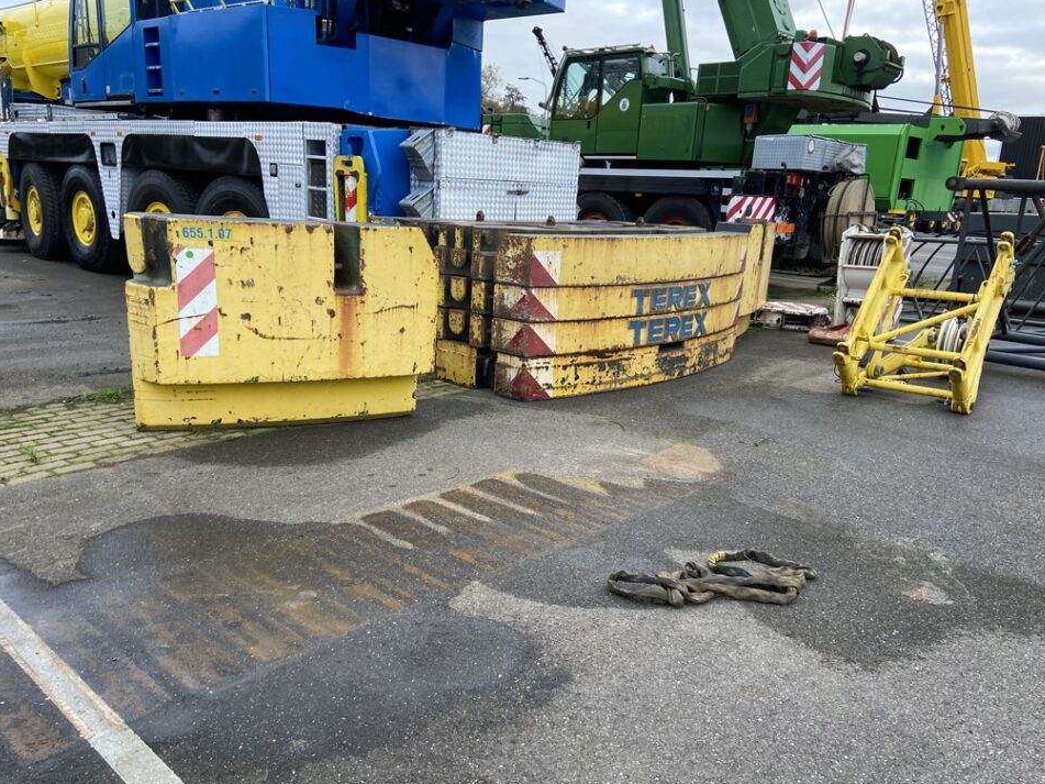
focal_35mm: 28
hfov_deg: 63.4
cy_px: 419
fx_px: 845
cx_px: 515
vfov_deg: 49.7
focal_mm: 4.25
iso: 100
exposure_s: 1/121
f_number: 1.8
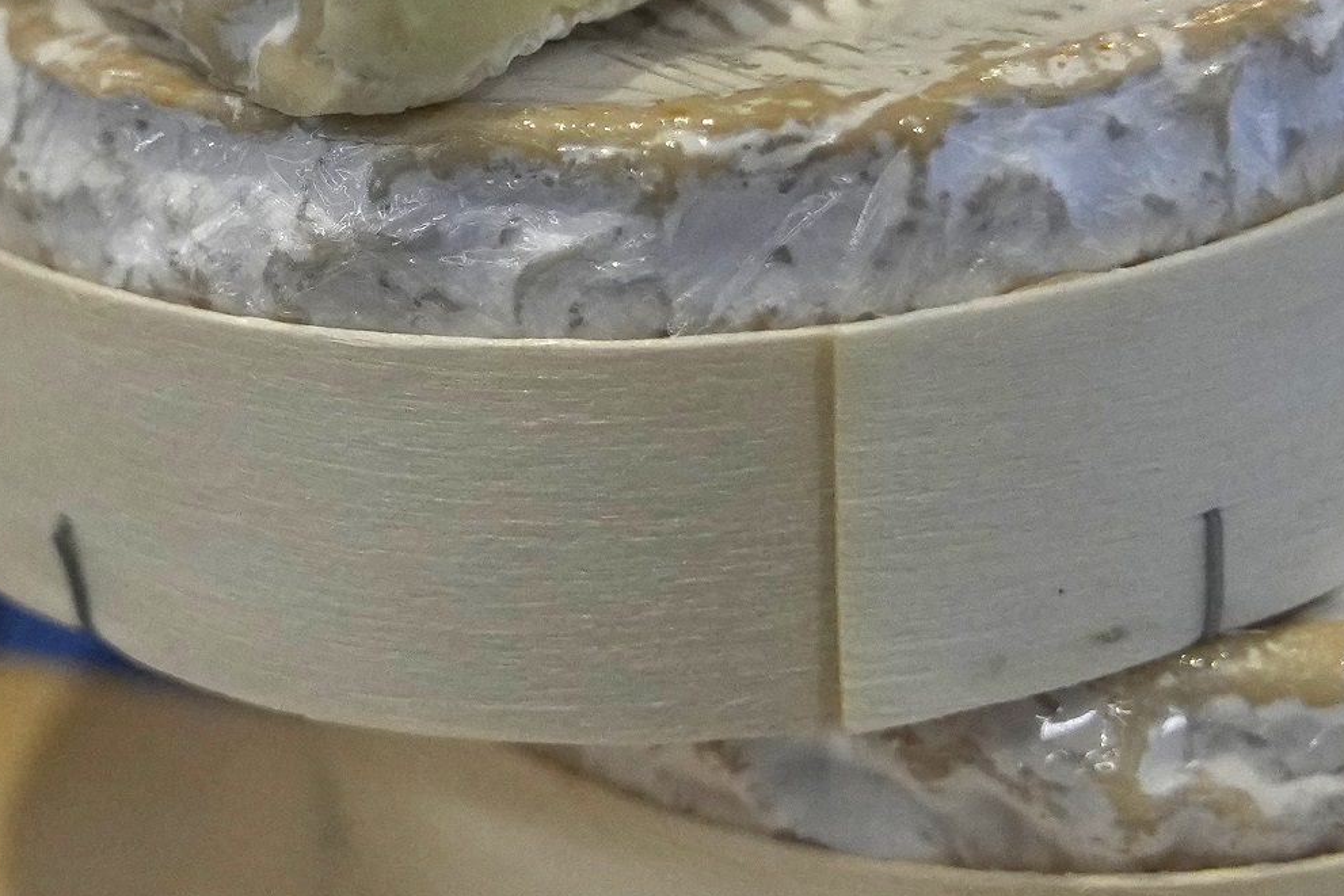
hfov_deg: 18.7
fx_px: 4070
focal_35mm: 109
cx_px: 368
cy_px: 65
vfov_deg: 12.5
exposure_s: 1/2500
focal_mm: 24
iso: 1600
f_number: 2.8
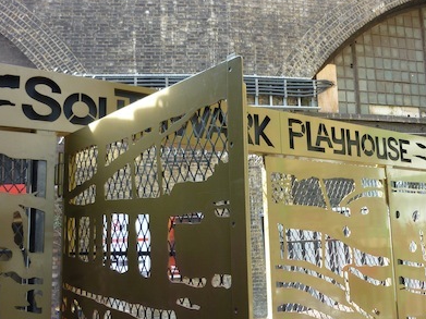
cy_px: 175
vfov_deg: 44.1
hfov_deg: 56.2
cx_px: 264
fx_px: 394
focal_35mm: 32
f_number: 3.3
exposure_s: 1/30
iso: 100
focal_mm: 4.5
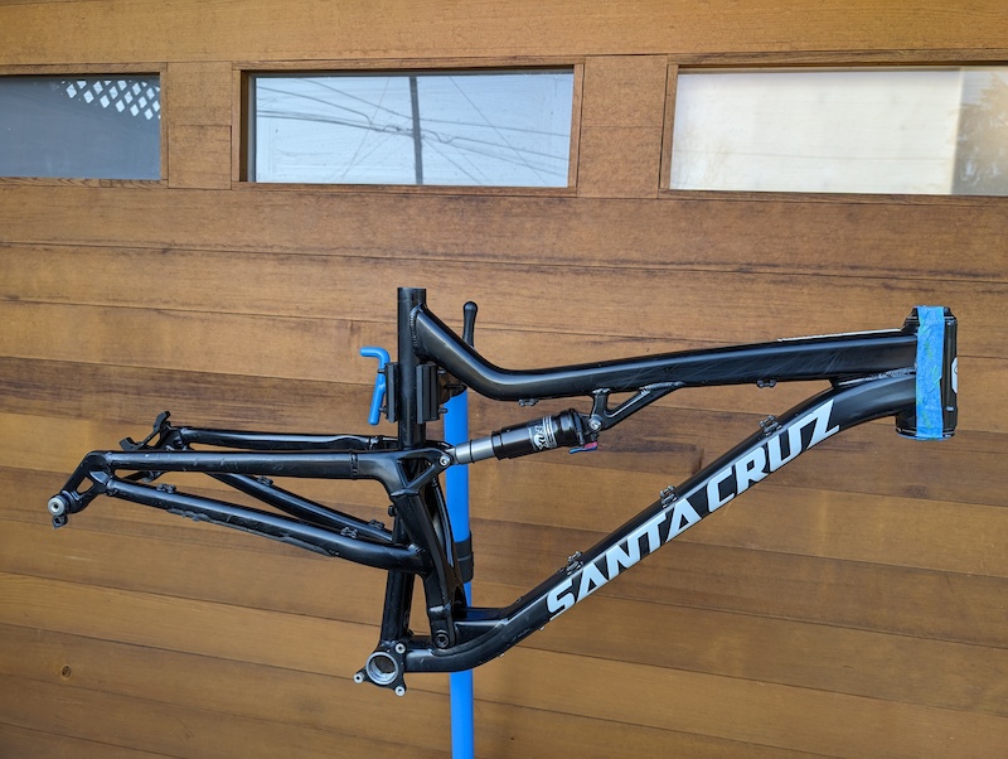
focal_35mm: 24
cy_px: 380
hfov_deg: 71.5
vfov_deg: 56.9
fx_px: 700
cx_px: 504
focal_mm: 6.9
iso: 18
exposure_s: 1/93.7
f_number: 1.68
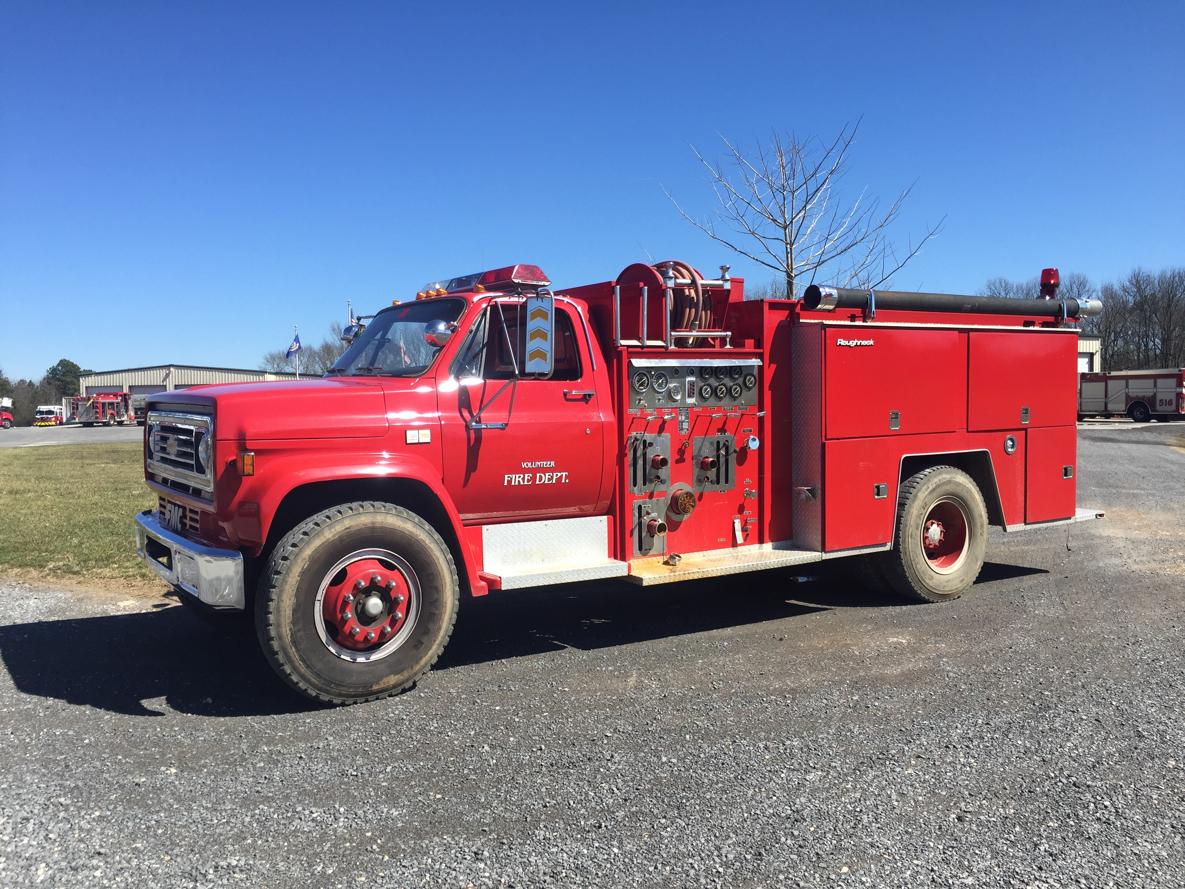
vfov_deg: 48.2
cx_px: 592
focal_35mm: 29
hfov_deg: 61.7
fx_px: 993
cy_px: 444
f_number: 2.2
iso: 32
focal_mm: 4.15
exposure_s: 1/1364
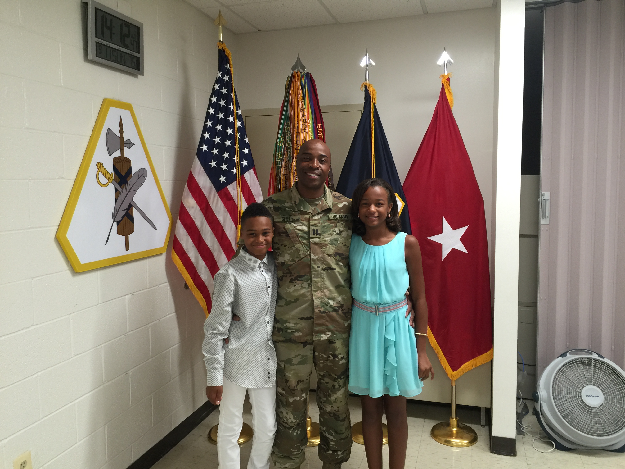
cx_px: 312
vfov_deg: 48.2
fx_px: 524
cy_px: 234
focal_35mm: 29
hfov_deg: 61.7
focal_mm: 4.15
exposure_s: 1/15
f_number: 2.2
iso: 40
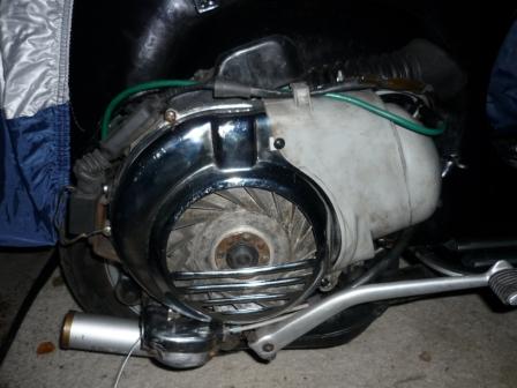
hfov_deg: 55.4
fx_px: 493
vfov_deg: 42.9
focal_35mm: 33
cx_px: 258
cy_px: 194
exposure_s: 1/30
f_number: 2.8
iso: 100
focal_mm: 5.5
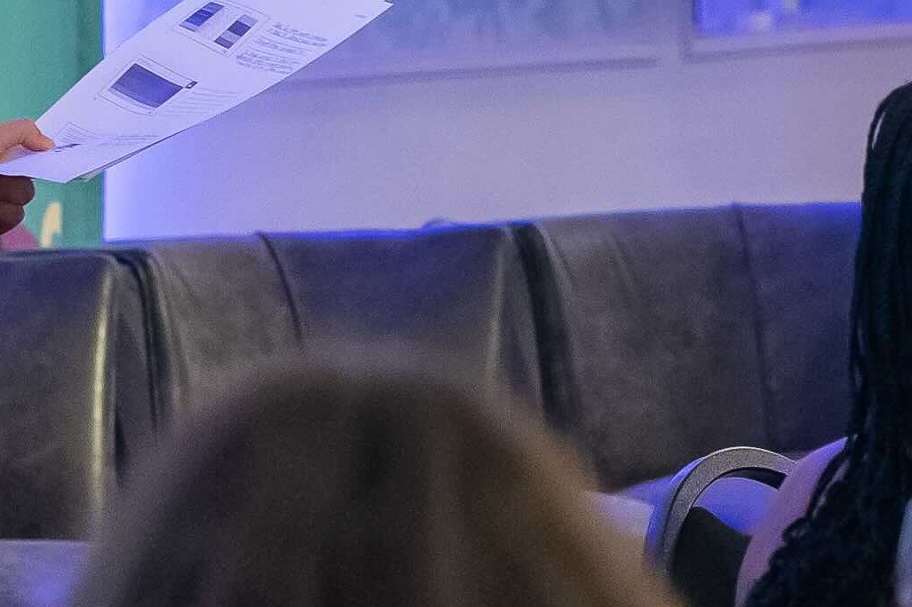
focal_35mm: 418
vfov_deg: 3.3
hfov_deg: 4.9
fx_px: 10585
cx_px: 1107
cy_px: 178
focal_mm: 73
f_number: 3.5
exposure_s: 1/200
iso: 4000
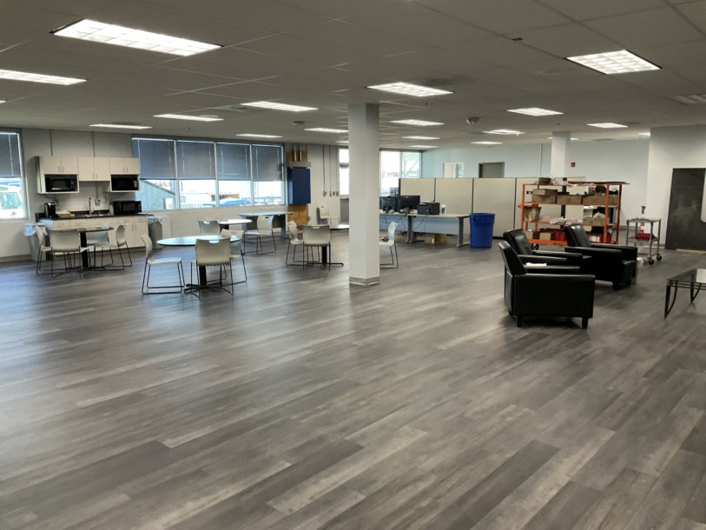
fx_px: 592
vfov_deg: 48.2
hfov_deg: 61.7
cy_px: 265
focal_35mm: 29
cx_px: 353
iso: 50
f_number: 1.8
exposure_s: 1/60
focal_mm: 3
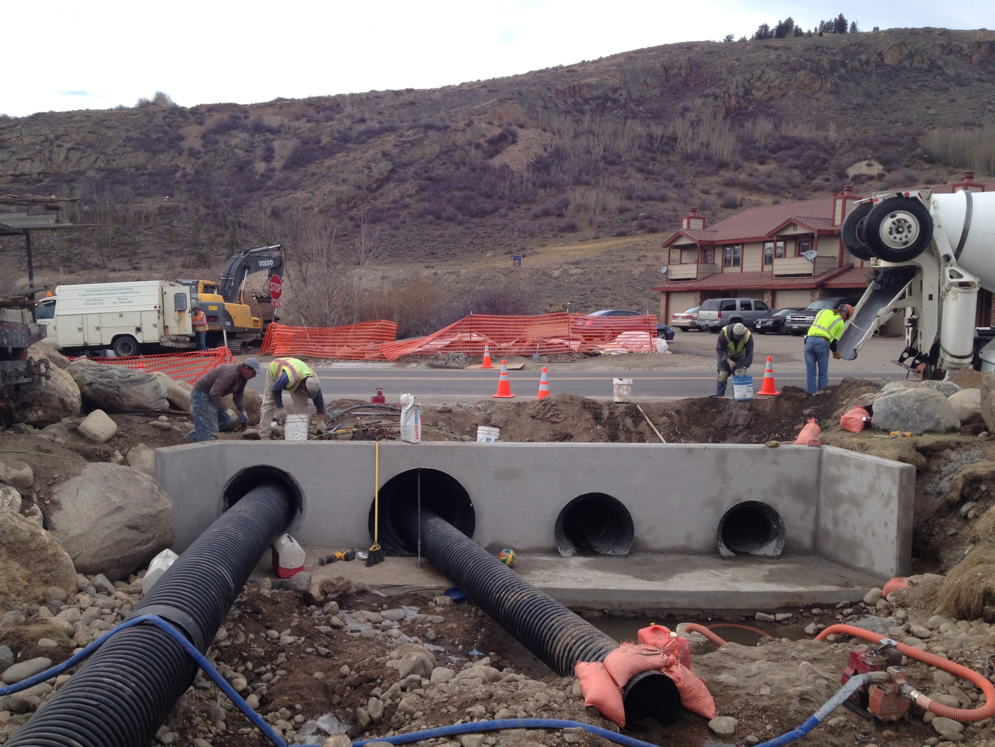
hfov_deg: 52.6
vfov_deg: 40.7
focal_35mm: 35
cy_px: 374
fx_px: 1006
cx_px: 498
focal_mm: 4.28
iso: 50
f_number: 2.4
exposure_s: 1/642
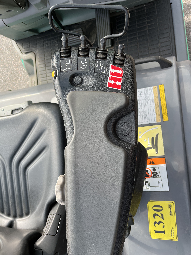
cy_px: 128
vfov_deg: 67.3
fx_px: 191
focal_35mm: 26
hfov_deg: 53.1
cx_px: 96
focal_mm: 5.1
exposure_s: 1/649
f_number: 1.6
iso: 50
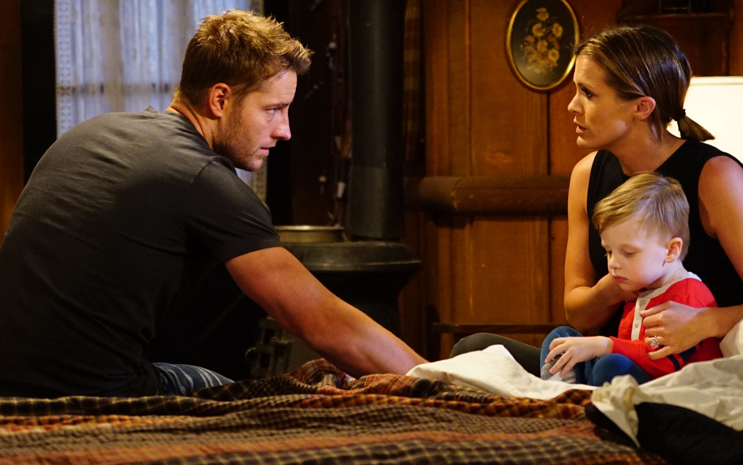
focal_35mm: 130
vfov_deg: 10.1
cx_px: 345
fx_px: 2633
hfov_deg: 16.1
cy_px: 231
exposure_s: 1/100
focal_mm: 89
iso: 6400
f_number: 4
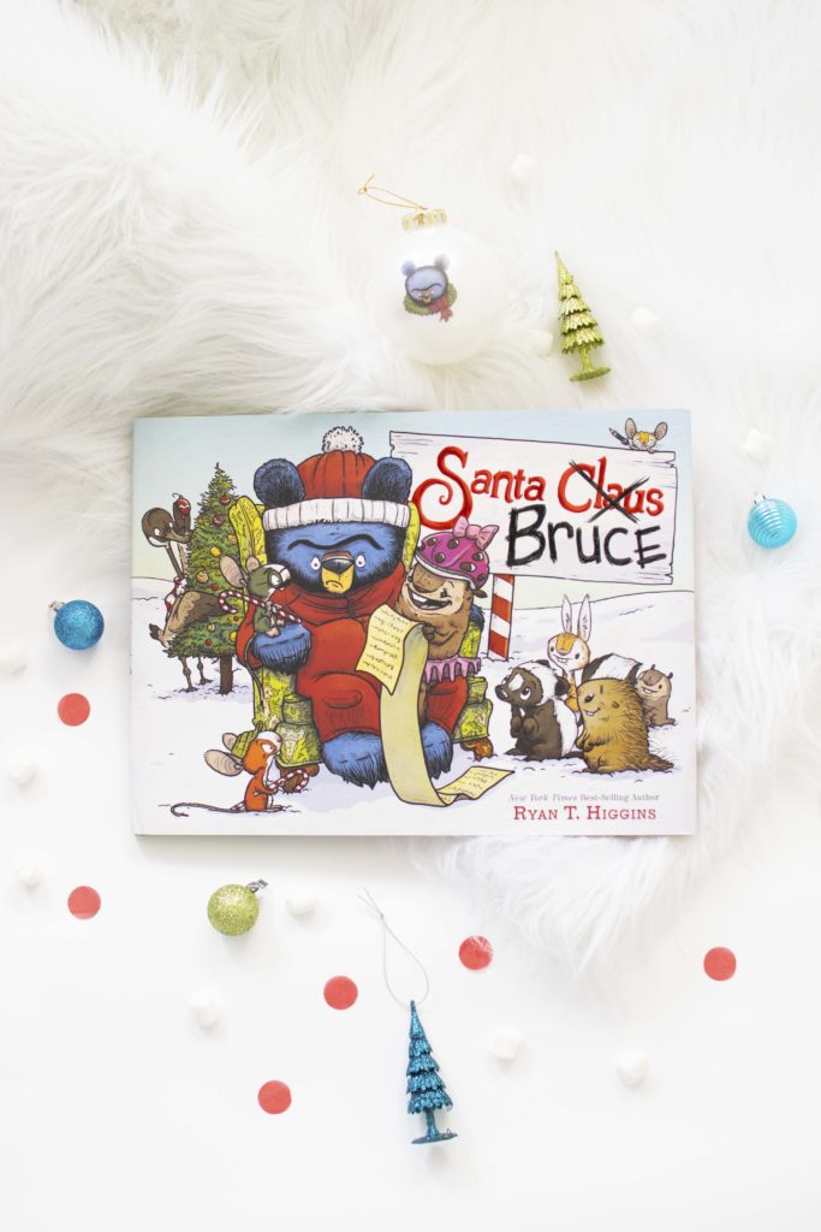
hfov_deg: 25.8
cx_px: 410
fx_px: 1795
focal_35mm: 52
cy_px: 616
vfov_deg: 37.8
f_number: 3.5
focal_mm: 35
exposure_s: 1/125
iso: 500
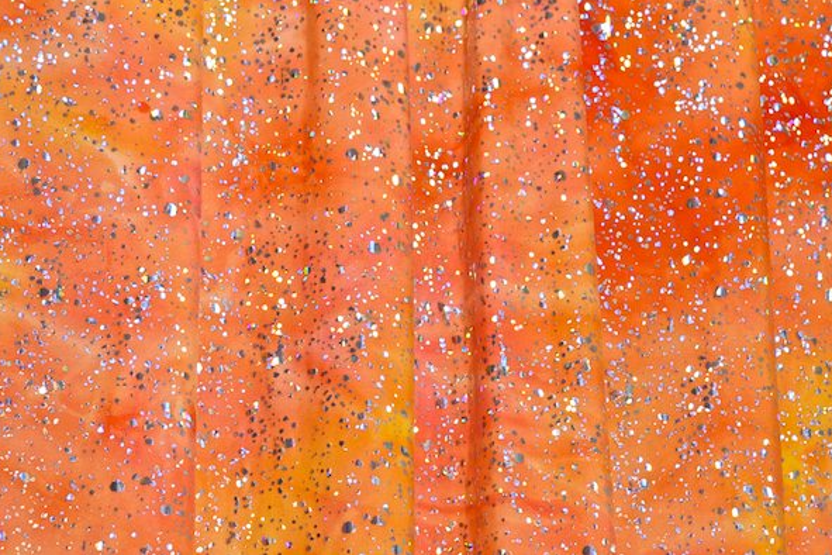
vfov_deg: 8.6
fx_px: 3686
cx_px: 411
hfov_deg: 12.9
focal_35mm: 160
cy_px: 277
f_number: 10
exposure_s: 1/800
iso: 400
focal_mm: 105
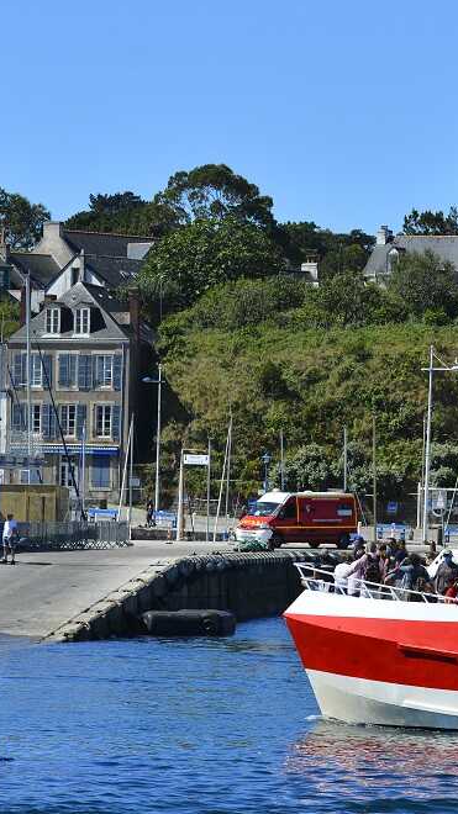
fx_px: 5141
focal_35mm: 238
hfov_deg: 5.1
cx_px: 442
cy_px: 426
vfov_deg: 9.1
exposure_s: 1/750
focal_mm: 100
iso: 100
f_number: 5.6
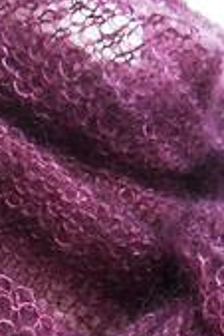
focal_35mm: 83
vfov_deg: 23.9
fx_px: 773
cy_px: 288
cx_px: 56
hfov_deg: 16.4
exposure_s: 1/180
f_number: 3.5
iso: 200
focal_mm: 4.9
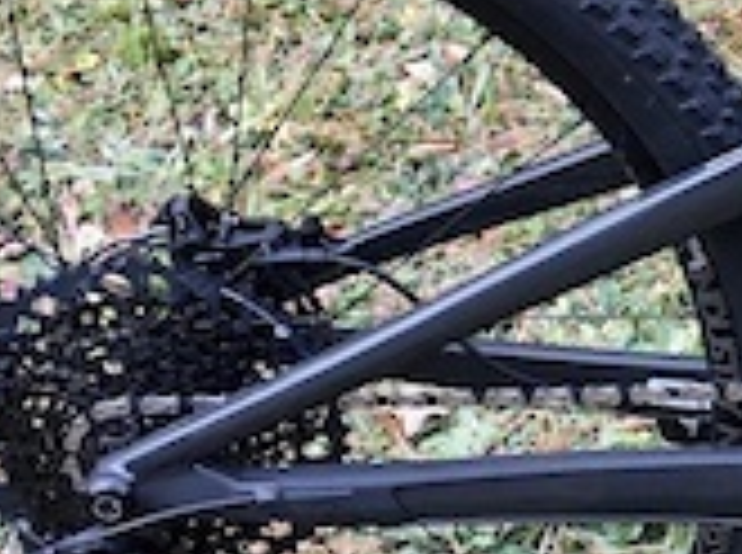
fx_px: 3016
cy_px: -45
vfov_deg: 10.4
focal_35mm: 141
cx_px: 1237
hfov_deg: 13.0
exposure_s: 1/30
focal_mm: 4.15
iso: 40
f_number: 2.2
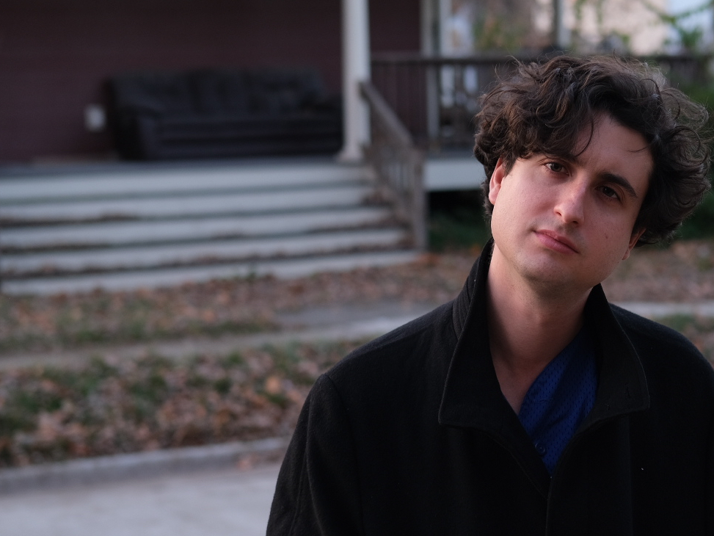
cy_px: 325
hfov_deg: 21.0
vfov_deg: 15.9
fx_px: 1918
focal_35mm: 93
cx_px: 454
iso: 320
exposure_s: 1/140
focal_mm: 35
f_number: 2.5
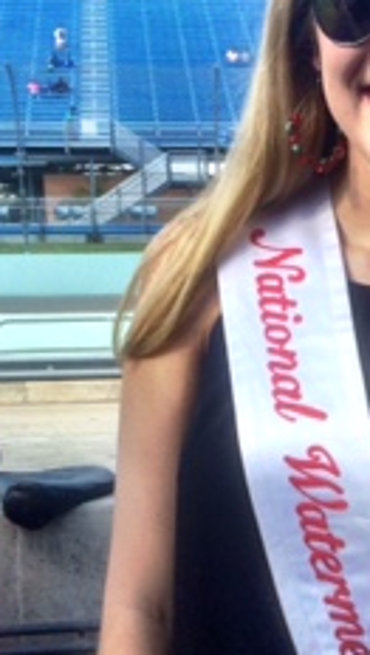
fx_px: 1513
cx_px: 424
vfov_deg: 23.7
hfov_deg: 13.6
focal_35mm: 87
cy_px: 604
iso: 32
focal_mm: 4.15
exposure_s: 1/954
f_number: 2.2
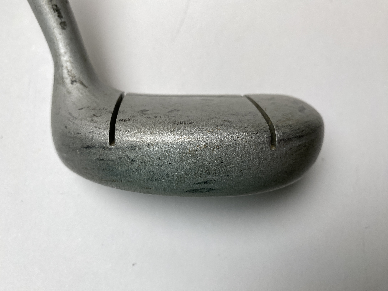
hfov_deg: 67.3
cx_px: 194
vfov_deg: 53.1
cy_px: 146
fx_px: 291
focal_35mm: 26
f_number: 1.8
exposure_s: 1/242
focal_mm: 4.25
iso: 32
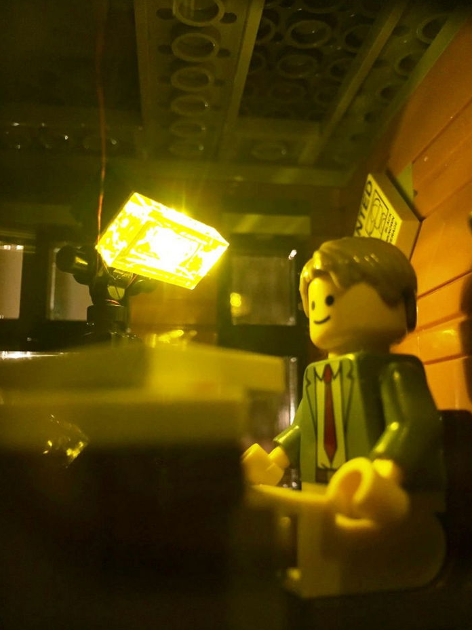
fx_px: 545
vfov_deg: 60.0
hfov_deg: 46.8
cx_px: 243
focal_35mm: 30
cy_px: 322
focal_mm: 4.15
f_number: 2.2
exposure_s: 1/25
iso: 250
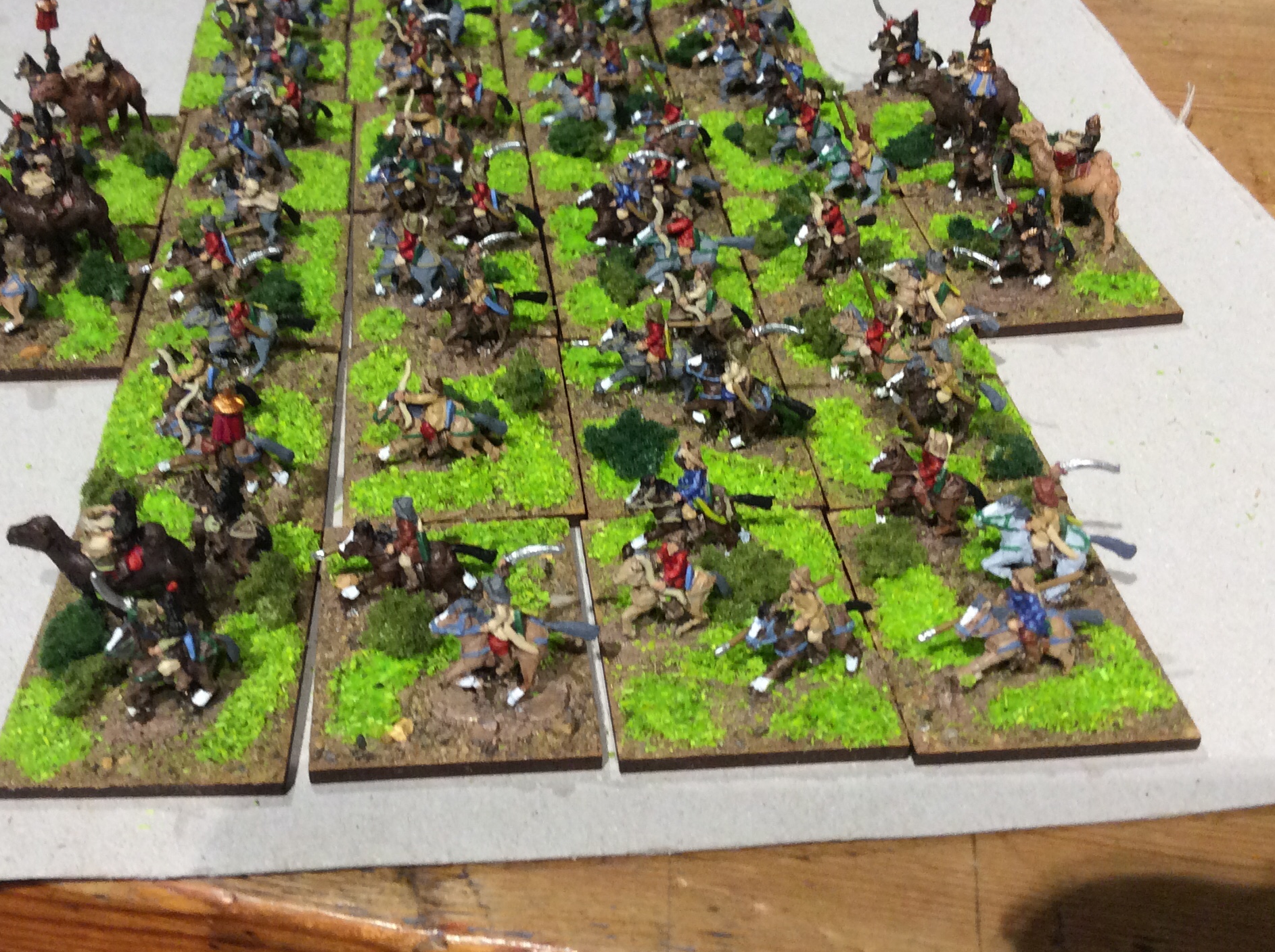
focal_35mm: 44
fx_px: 1618
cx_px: 519
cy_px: 360
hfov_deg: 42.8
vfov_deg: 32.6
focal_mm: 3.3
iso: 100
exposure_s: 1/25
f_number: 2.4
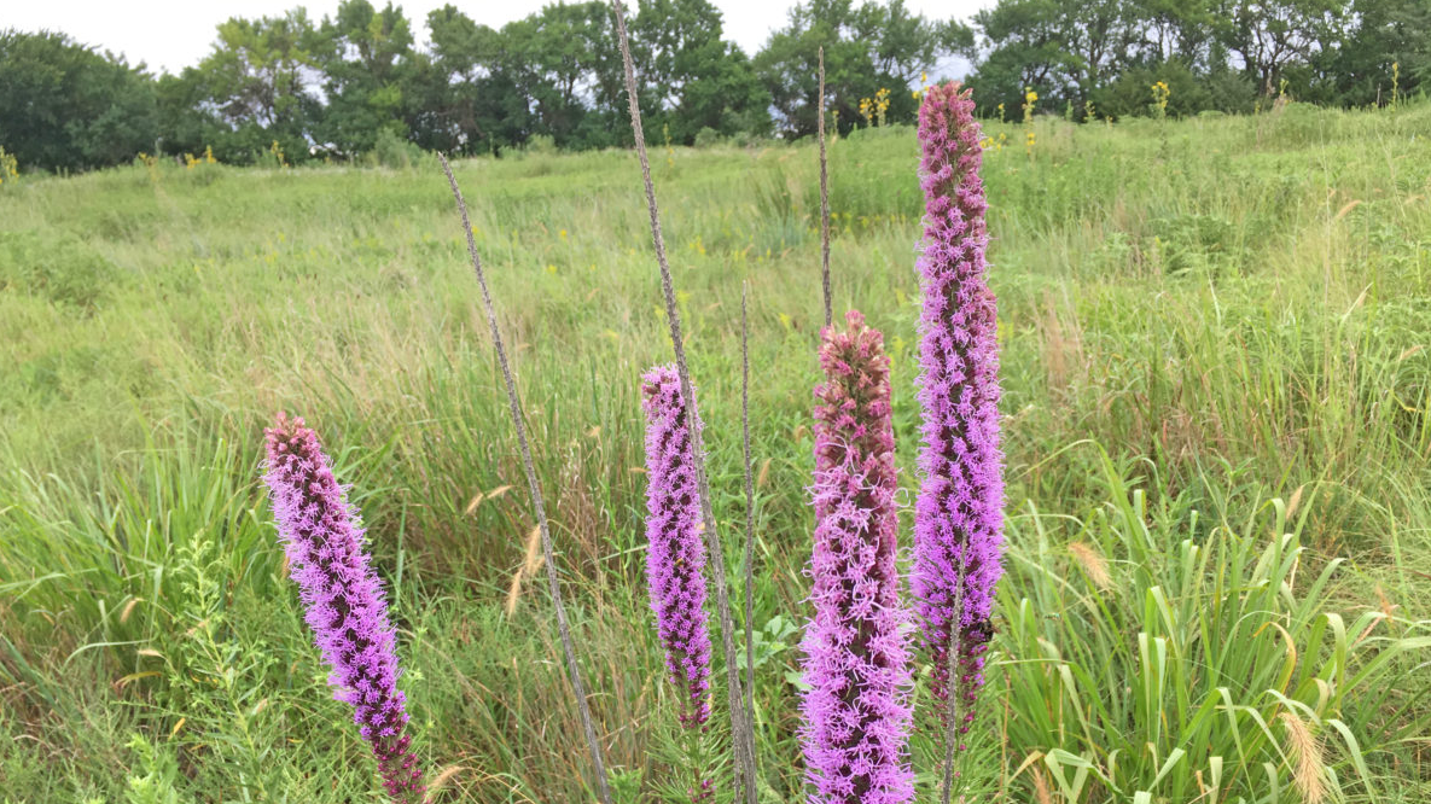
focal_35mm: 32
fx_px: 1214
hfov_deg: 61.0
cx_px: 709
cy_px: 537
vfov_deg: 36.3
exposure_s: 1/260
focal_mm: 4.15
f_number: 2.2
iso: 25
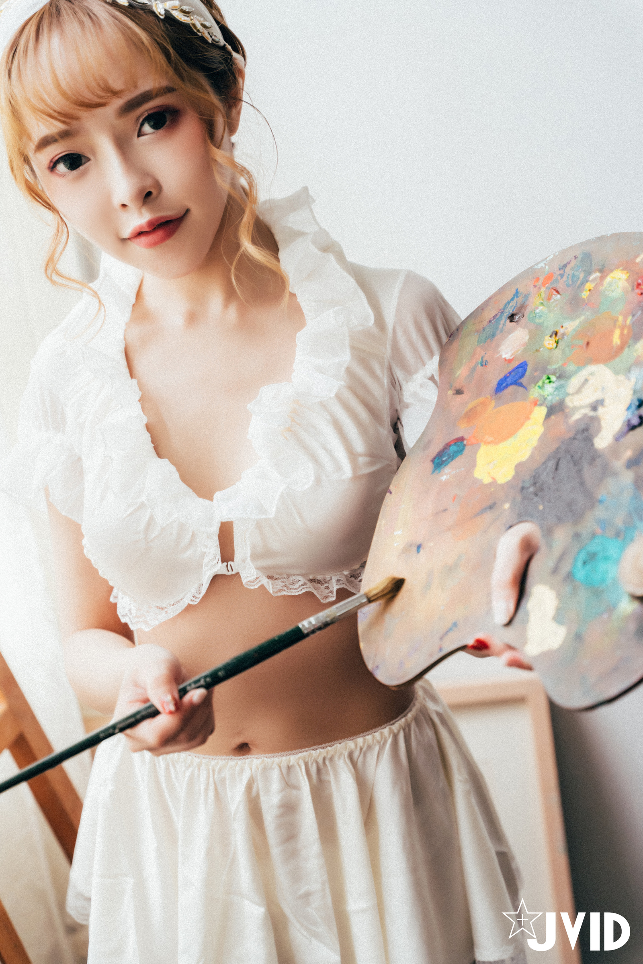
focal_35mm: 56
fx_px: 1498
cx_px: 322
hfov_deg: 24.2
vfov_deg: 35.7
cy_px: 482
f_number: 2.8
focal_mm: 55.9
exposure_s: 1/80
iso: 1600
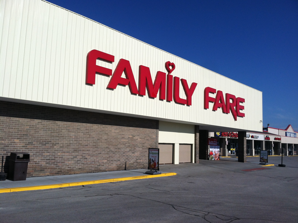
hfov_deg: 52.7
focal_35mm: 35
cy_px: 112
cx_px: 149
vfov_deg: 40.6
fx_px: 301
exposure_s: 1/3333
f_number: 2.8
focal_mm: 3.85
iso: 80
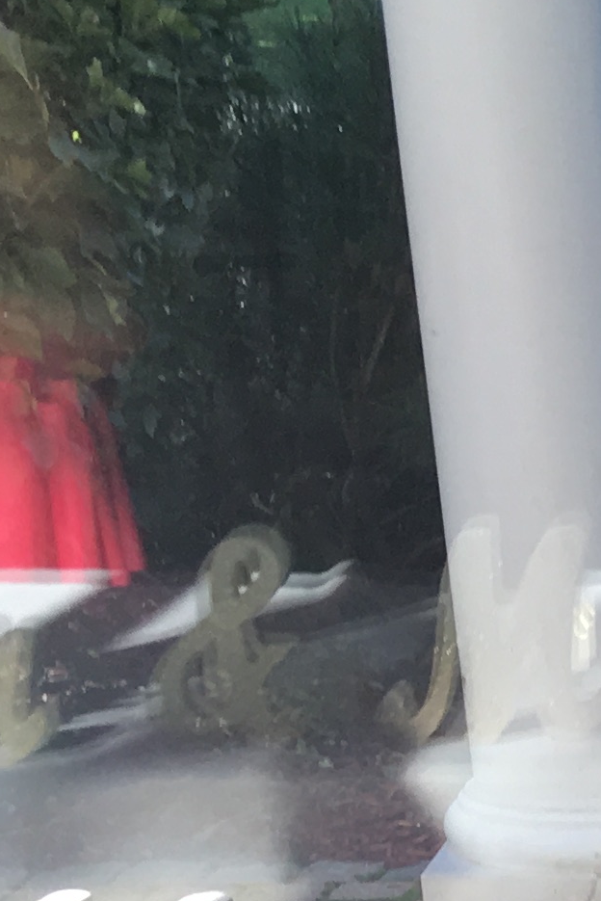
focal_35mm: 130
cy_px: 1228
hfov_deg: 8.8
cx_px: 1761
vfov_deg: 14.9
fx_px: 3253
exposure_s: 1/127
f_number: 2.2
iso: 25
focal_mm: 4.15
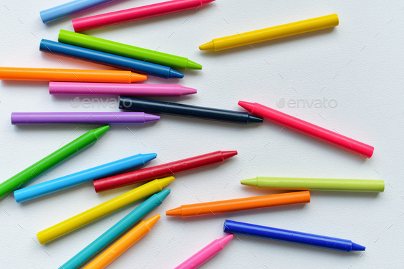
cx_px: 202
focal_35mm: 60
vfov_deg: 22.6
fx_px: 673
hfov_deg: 33.4
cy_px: 134
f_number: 6.3
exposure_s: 1/160
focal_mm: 40
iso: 200
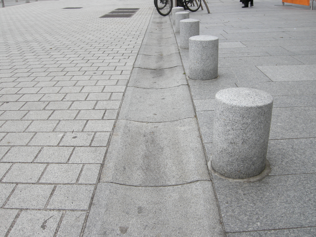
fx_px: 320
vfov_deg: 40.7
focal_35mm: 35
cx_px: 158
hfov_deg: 52.6
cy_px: 118
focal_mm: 7.5
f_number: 4.8
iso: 64
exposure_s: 1/161
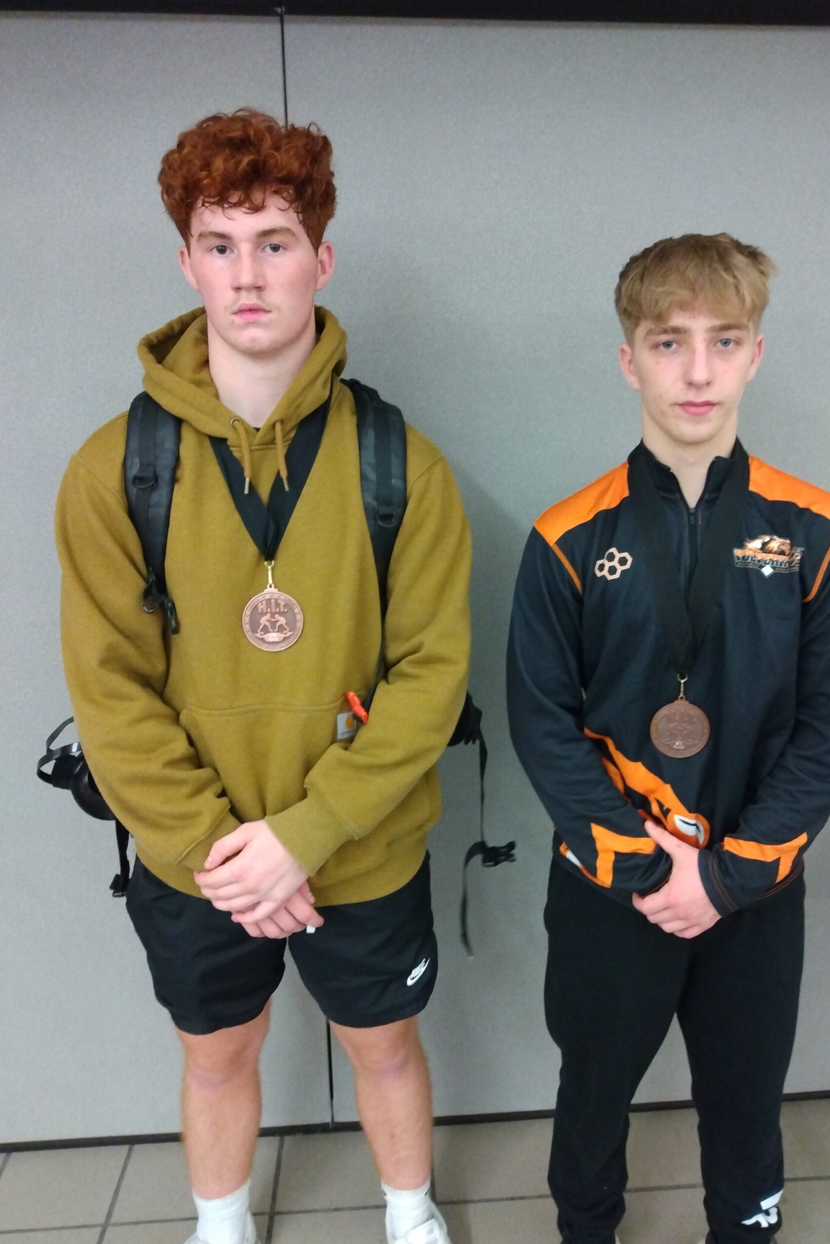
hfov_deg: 59.4
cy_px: 624
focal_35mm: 21
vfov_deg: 81.2
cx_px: 454
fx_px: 726
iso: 763
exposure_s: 1/17
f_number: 2
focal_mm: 3.54
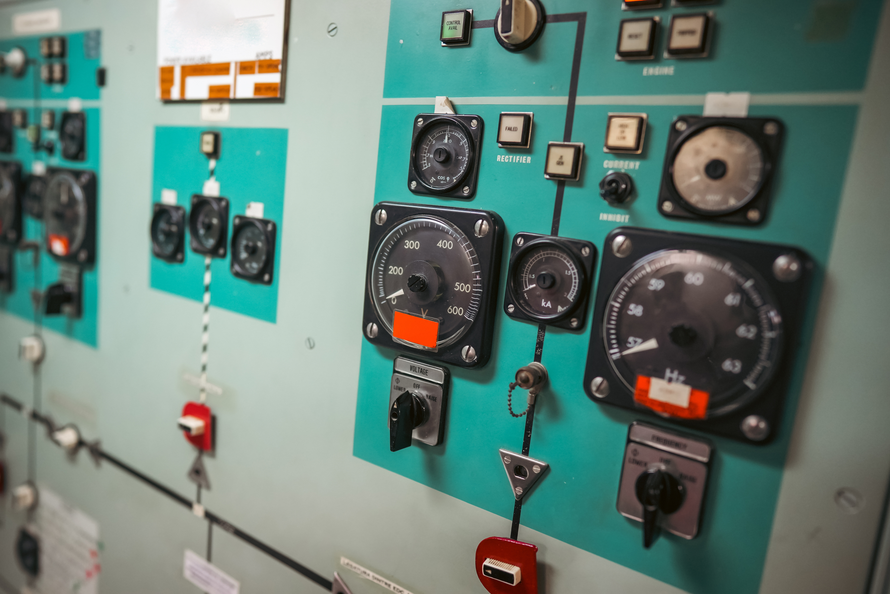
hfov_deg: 73.7
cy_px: 297
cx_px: 445
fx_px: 593
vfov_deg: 53.1
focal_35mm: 24
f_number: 1.8
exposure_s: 1/200
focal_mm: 24
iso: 1600
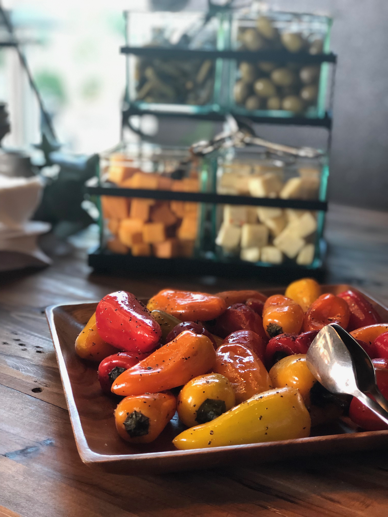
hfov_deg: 25.7
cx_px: 194
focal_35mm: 57
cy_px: 258
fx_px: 852
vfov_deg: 33.8
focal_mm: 6.6
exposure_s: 1/30
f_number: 2.8
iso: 250
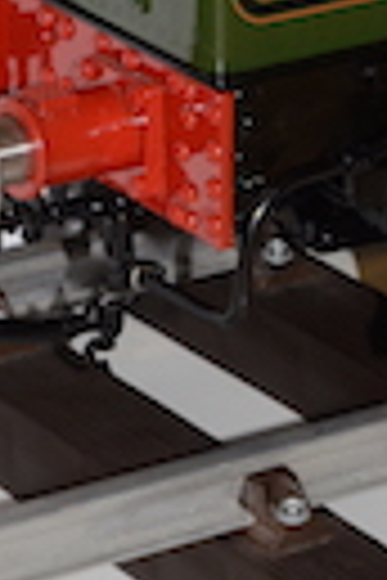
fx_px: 5337
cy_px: -256
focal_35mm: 331
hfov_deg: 4.2
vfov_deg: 6.2
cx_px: 212
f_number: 16
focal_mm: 70
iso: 1000
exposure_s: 1/60
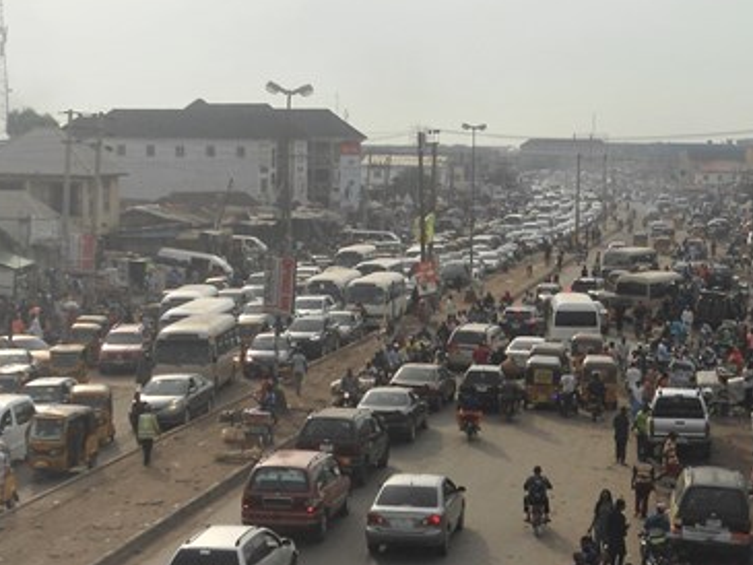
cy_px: 293
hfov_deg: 23.8
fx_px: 1763
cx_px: 571
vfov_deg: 18.2
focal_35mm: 81
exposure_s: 1/250
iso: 80
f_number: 9.2
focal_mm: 6.7
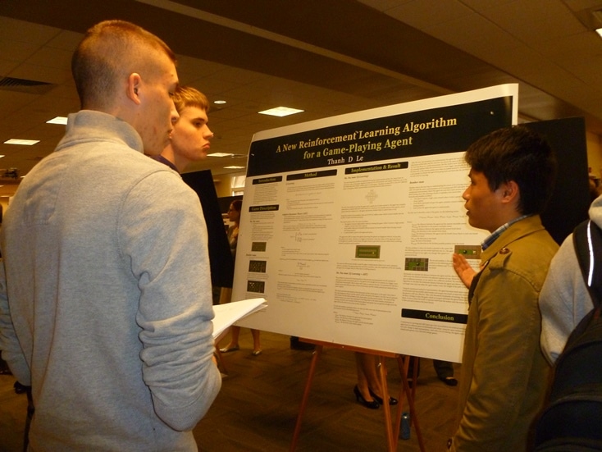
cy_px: 226
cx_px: 301
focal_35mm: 28
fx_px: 487
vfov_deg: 49.8
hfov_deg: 63.4
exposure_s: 1/60
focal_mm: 5
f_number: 3.3
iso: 400
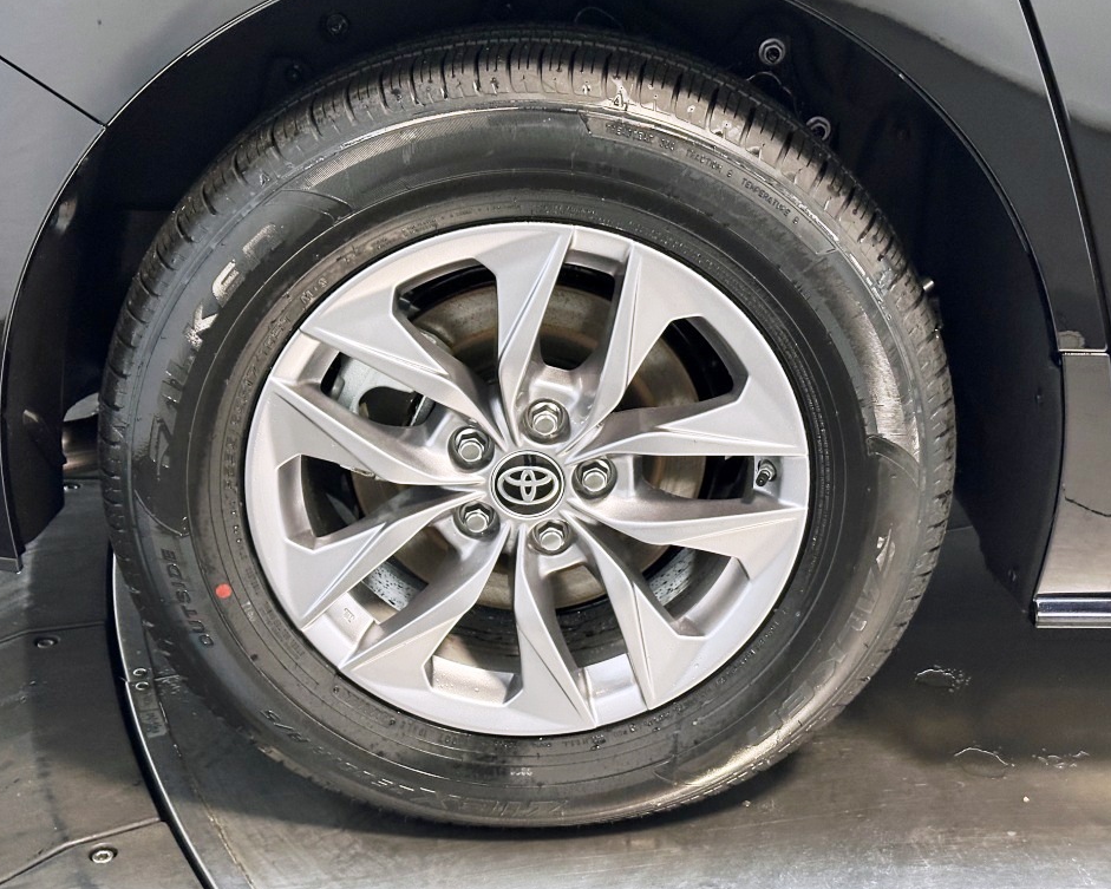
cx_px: 529
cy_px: 442
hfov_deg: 36.6
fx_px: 1677
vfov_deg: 29.7
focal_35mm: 51
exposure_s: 1/30
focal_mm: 6.86
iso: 640
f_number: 1.78
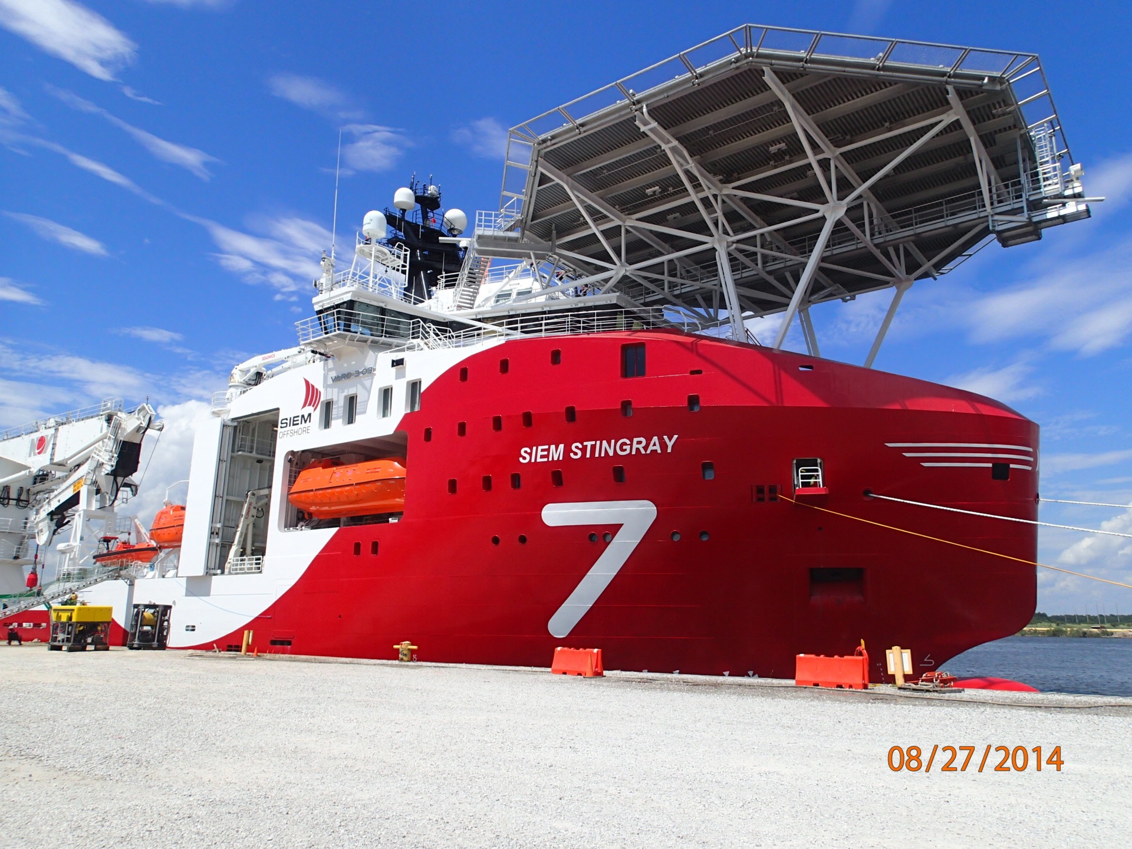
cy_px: 424
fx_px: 818
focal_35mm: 25
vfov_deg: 54.9
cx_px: 566
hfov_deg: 69.4
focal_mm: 4.5
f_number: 8
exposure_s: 1/400
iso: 100
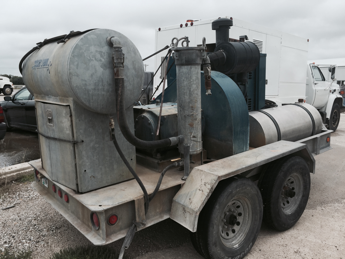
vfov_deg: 48.2
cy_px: 130
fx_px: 289
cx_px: 172
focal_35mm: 29
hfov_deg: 61.7
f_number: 2.2
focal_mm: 4.15
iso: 32
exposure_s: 1/860
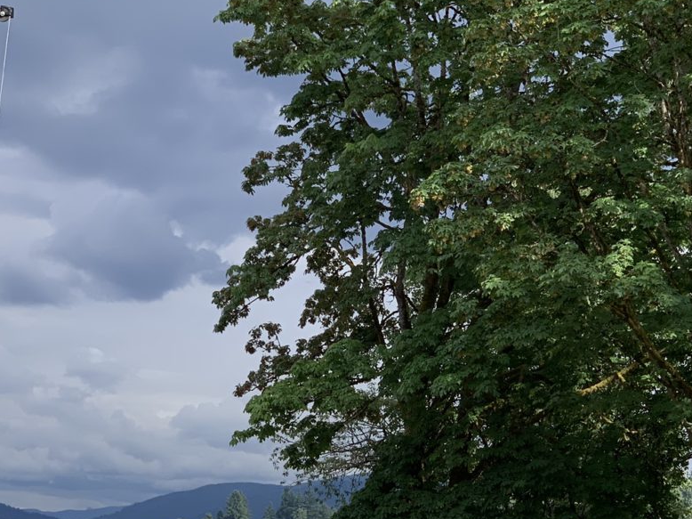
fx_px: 2138
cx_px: 354
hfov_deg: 18.4
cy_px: 422
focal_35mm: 107
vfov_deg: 13.7
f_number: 2.4
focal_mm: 6
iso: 16
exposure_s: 1/799
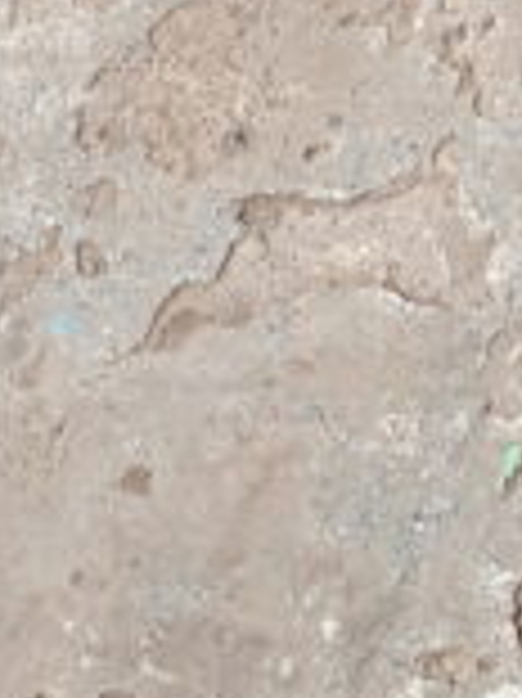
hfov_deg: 7.4
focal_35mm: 178
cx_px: 1539
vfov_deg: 9.3
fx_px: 3584
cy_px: -1252
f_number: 1.9
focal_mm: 3.6
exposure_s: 1/50
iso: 50
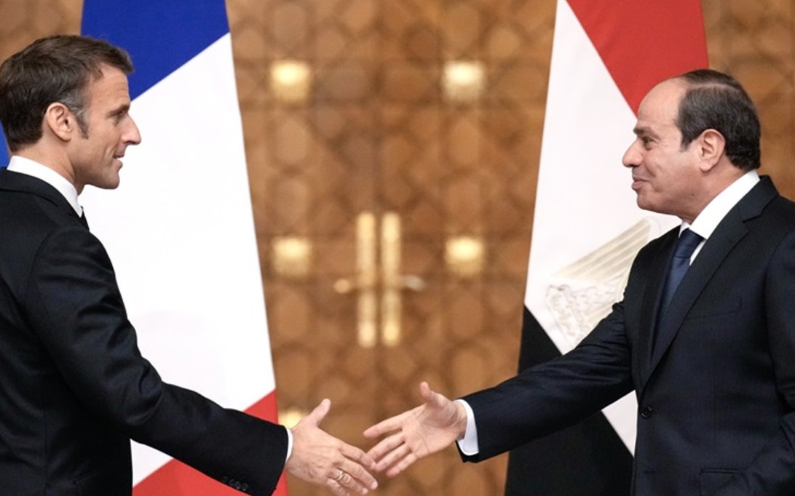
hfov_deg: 7.5
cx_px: 341
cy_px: 286
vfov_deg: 4.7
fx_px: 6065
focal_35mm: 280
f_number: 3.5
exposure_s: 1/500
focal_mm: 200
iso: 5000
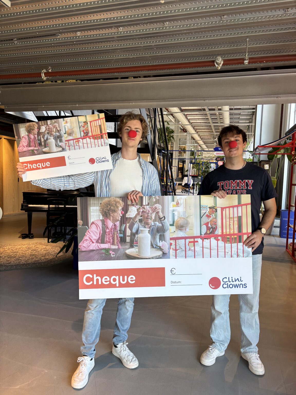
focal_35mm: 26
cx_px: 148
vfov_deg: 67.3
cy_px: 198
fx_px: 296
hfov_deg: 53.1
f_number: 1.6
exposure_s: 1/100
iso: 80
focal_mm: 5.96
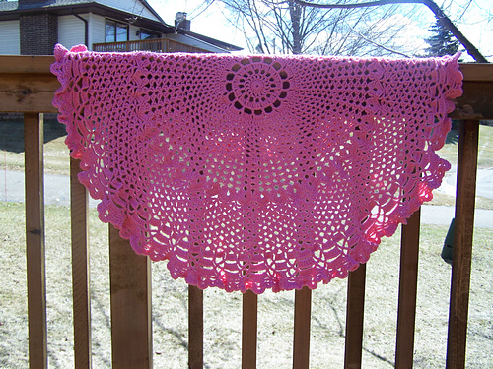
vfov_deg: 36.0
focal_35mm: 40
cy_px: 184
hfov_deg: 46.8
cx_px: 246
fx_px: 570
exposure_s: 1/250
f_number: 2.8
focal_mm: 6.7
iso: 64
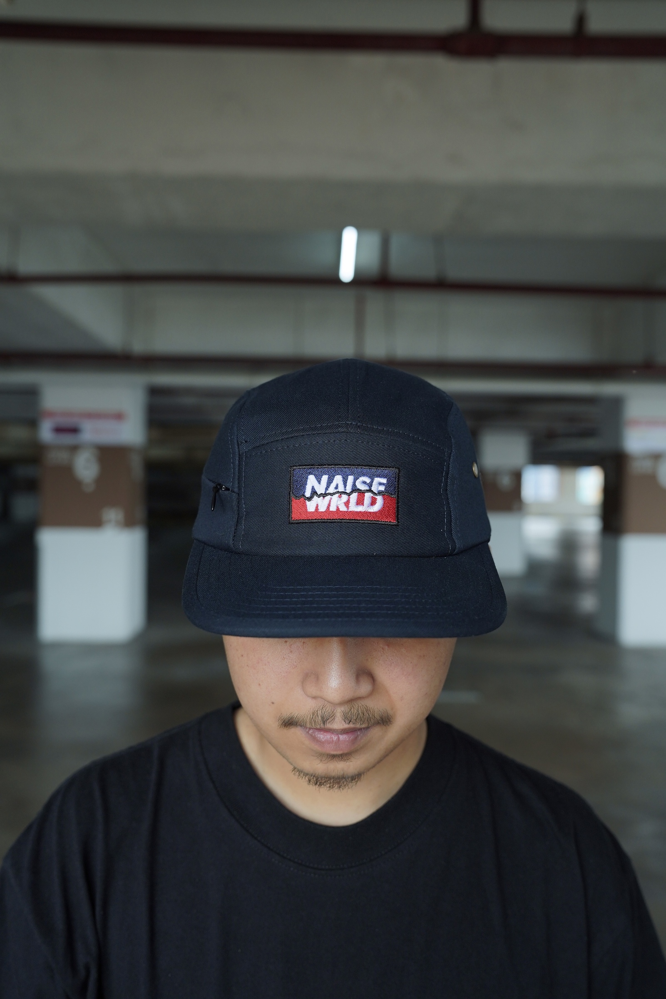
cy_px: 500
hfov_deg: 38.9
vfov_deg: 55.8
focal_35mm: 34
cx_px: 333
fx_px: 943
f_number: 4.5
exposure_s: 1/200
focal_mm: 34
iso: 400
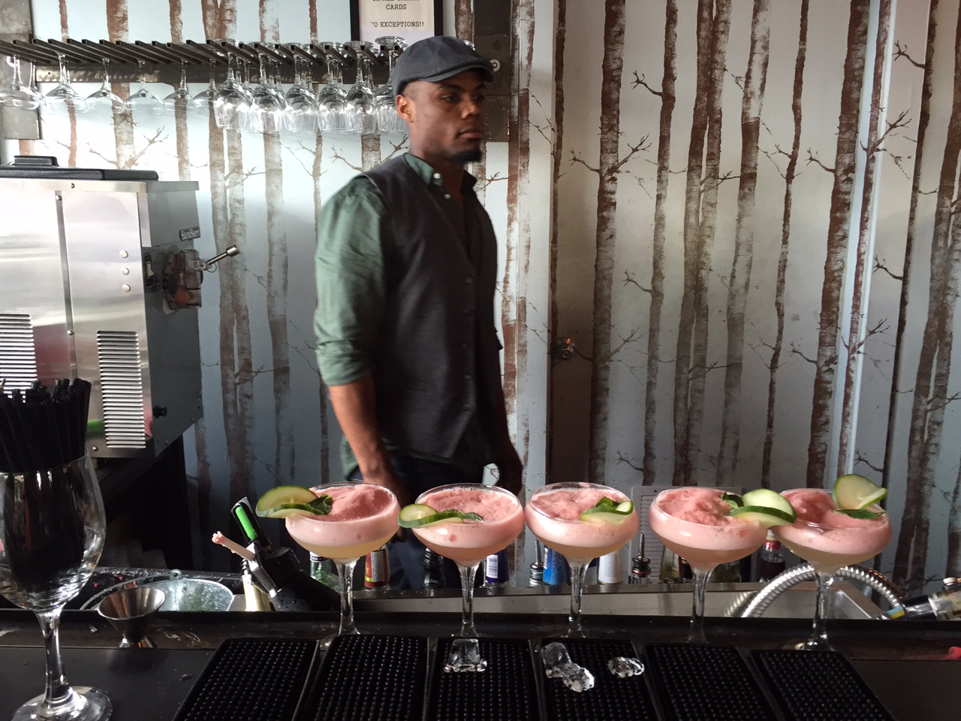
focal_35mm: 29
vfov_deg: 48.2
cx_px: 480
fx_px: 805
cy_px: 360
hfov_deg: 61.7
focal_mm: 4.15
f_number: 2.2
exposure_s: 1/30
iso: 80
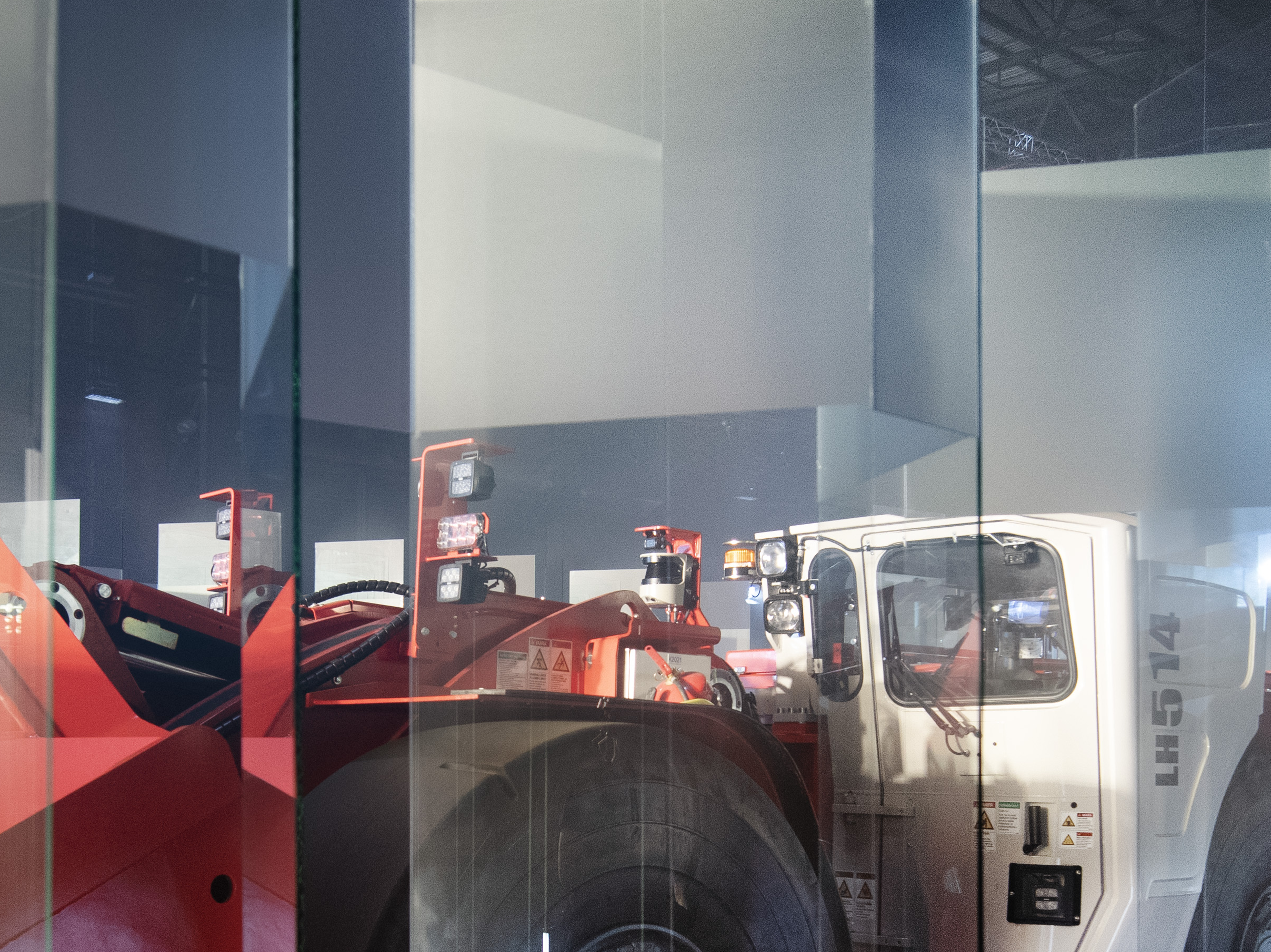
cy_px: 760
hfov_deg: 41.1
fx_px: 1689
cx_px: 511
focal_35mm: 46
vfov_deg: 30.7
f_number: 3.2
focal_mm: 14
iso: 1250
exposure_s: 1/250
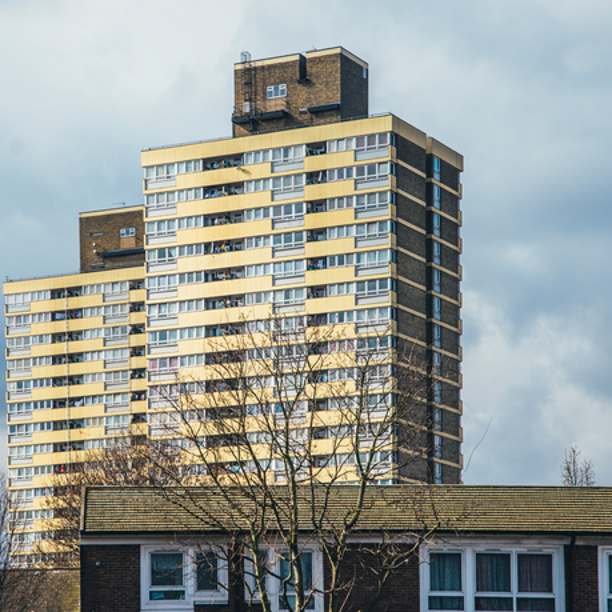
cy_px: 298
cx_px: 245
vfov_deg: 15.3
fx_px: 2280
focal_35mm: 114
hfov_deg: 15.3
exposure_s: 1/1000
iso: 100
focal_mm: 85
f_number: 4.5
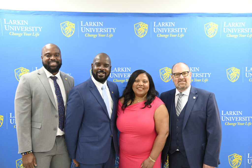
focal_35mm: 38
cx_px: 126
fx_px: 266
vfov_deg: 35.0
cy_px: 84
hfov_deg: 50.7
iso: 1250
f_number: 4
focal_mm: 38
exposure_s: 1/125
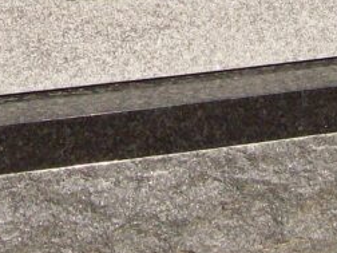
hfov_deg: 13.5
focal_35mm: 146
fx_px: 1421
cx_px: 135
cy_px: -142
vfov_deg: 9.8
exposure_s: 1/830
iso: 140
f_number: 4.8
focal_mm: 6
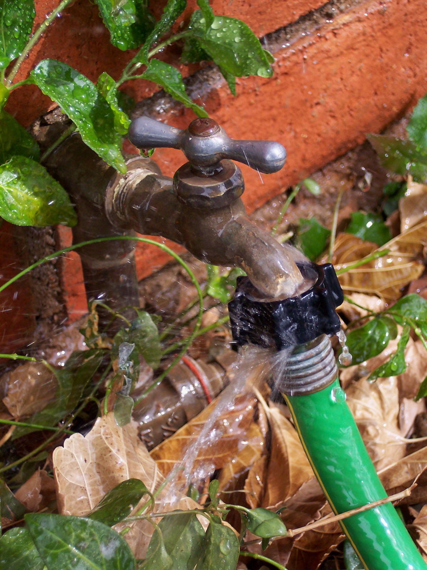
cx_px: 214
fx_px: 1251
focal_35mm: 76
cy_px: 285
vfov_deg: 25.7
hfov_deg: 19.4
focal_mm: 16
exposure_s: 1/250
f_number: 3.8
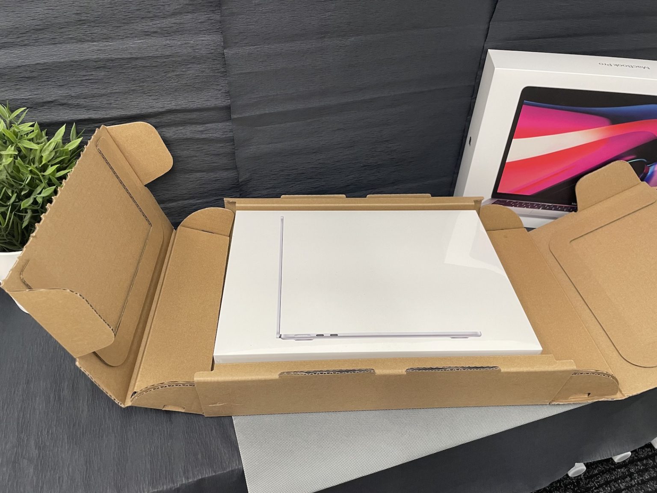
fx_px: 493
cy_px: 246
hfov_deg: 67.3
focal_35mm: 26
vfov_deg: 53.1
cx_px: 328
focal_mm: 4.2
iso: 64
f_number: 1.6
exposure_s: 1/50
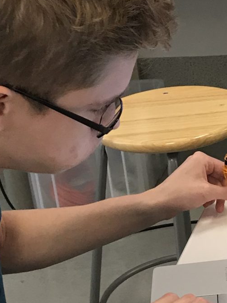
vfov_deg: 18.3
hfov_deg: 13.7
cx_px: 206
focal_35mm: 107
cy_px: 102
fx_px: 936
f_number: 1.8
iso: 32
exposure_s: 1/30
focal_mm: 3.99
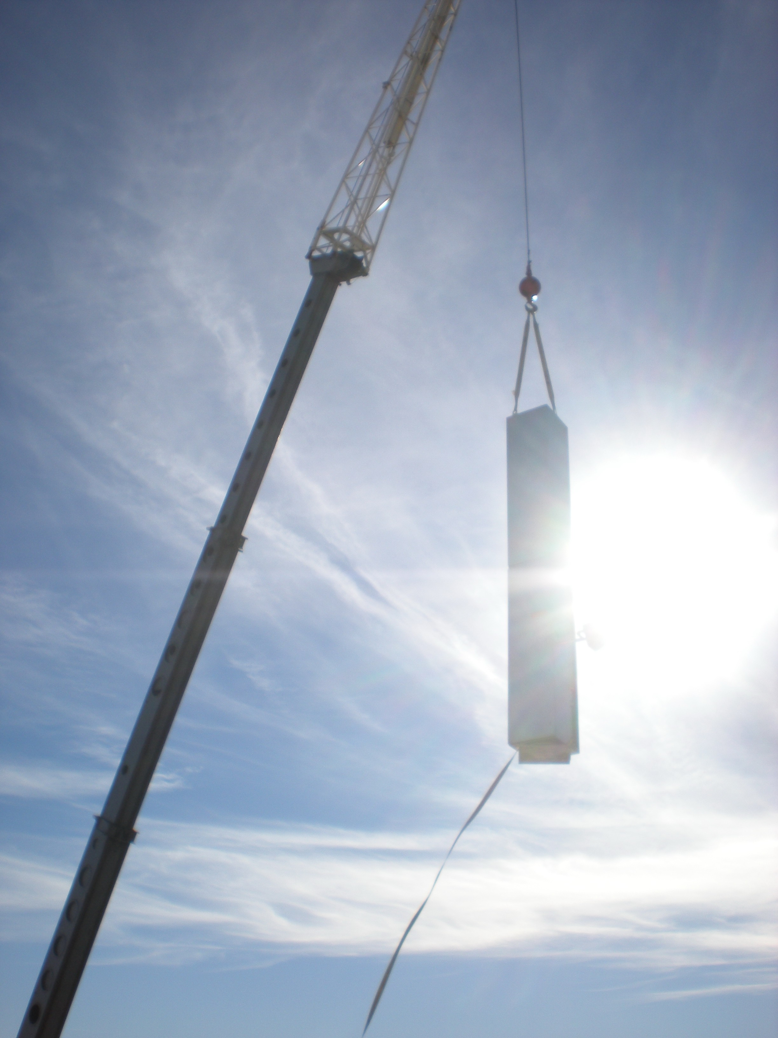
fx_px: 1139
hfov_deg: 37.7
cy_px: 519
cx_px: 389
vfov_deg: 49.0
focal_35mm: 38
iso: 64
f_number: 4.6
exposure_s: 1/1000
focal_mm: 6.3
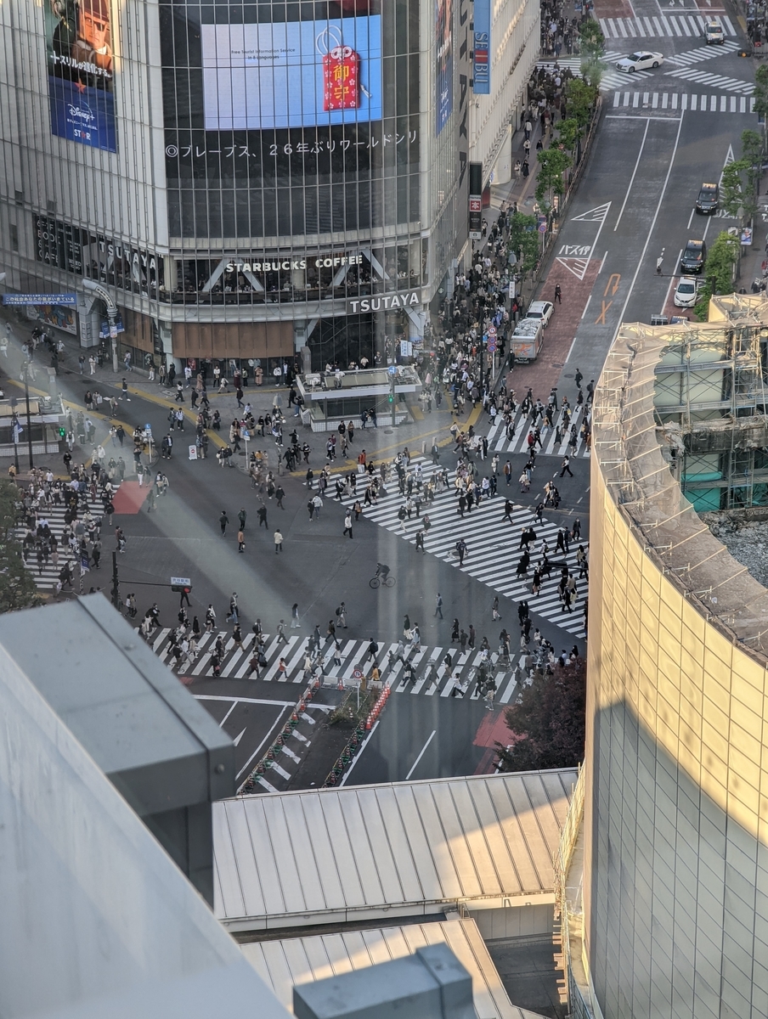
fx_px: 3068
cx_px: 384
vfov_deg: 18.9
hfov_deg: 14.3
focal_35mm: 104
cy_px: 510
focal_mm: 19
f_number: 3.5
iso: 24
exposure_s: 1/112
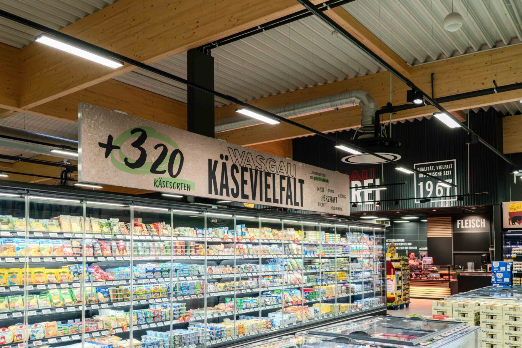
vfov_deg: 38.4
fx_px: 493
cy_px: 234
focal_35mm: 34
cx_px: 215
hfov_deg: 55.5
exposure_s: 1/320
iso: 4000
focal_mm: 24
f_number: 5
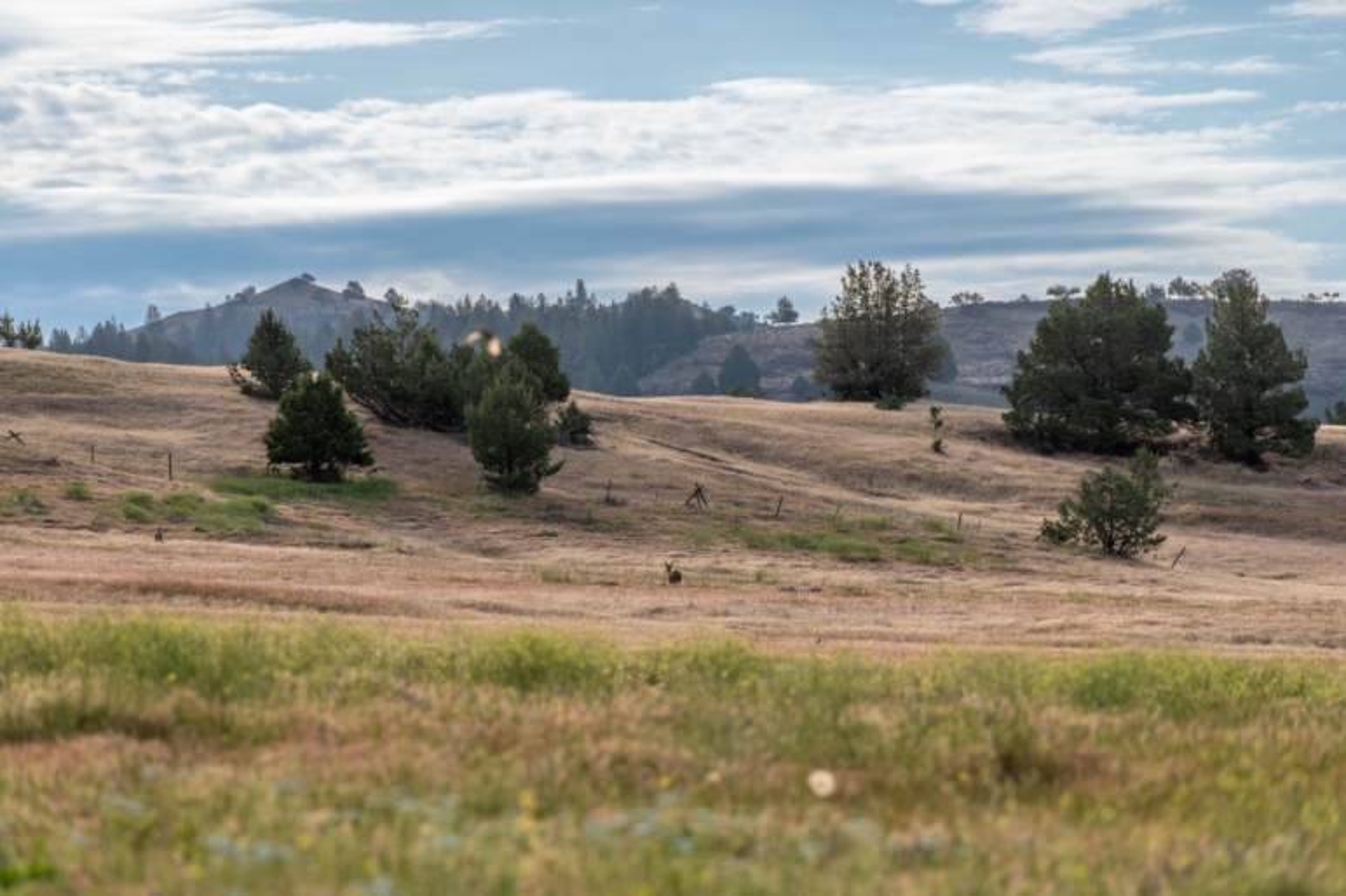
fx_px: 7474
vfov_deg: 6.9
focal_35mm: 200
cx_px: 673
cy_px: 448
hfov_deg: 10.3
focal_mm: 200
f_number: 4
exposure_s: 1/1250
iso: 100
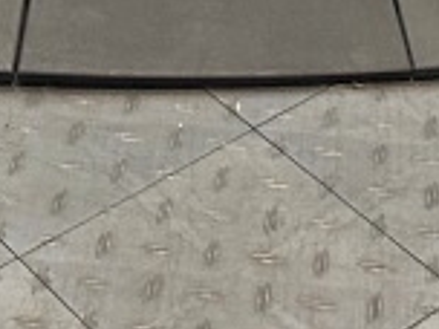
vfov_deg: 7.9
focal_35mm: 162
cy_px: -675
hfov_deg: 12.2
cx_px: 179
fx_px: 2054
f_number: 1.78
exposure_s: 1/60
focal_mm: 6.86
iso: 320
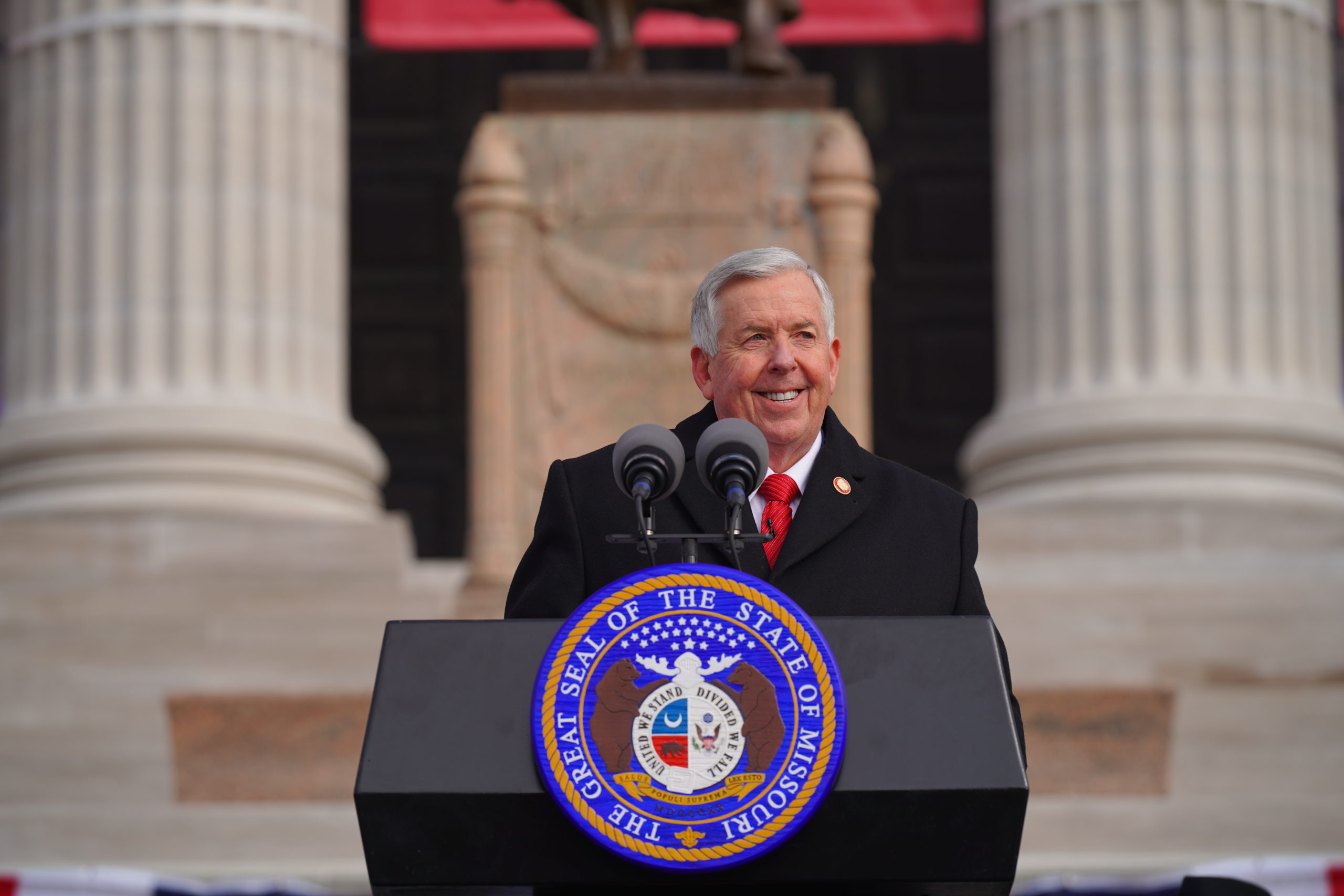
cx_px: 672
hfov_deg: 10.3
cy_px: 448
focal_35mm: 200
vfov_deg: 6.9
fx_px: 7467
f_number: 5.6
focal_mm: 200
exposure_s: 1/400
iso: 100
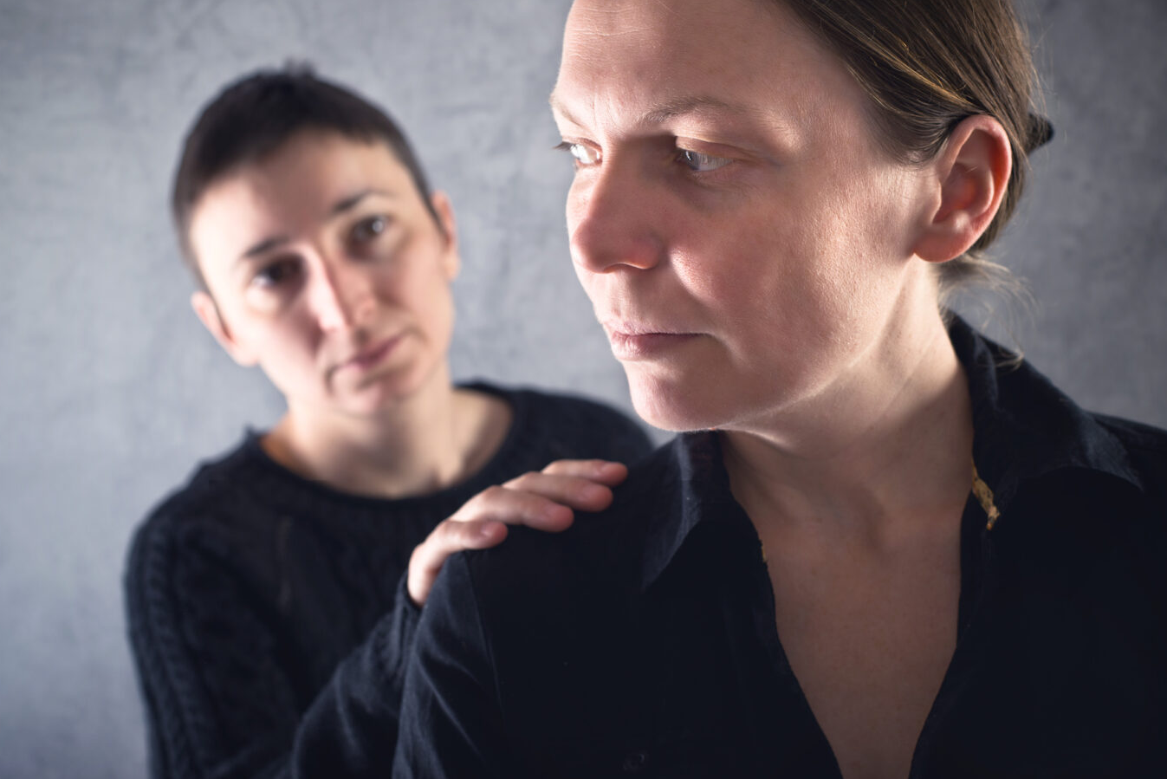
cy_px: 373
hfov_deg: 35.0
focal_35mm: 57
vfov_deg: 23.8
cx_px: 569
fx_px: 1848
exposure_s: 1/125
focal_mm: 50
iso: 80
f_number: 5.6
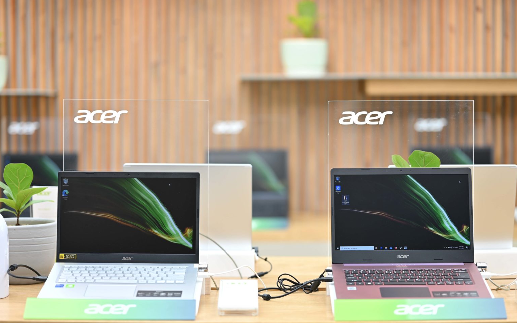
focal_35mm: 87
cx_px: 258
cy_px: 172
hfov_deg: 23.8
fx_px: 1226
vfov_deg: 15.0
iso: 64
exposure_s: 1/125
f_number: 1.8
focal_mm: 85
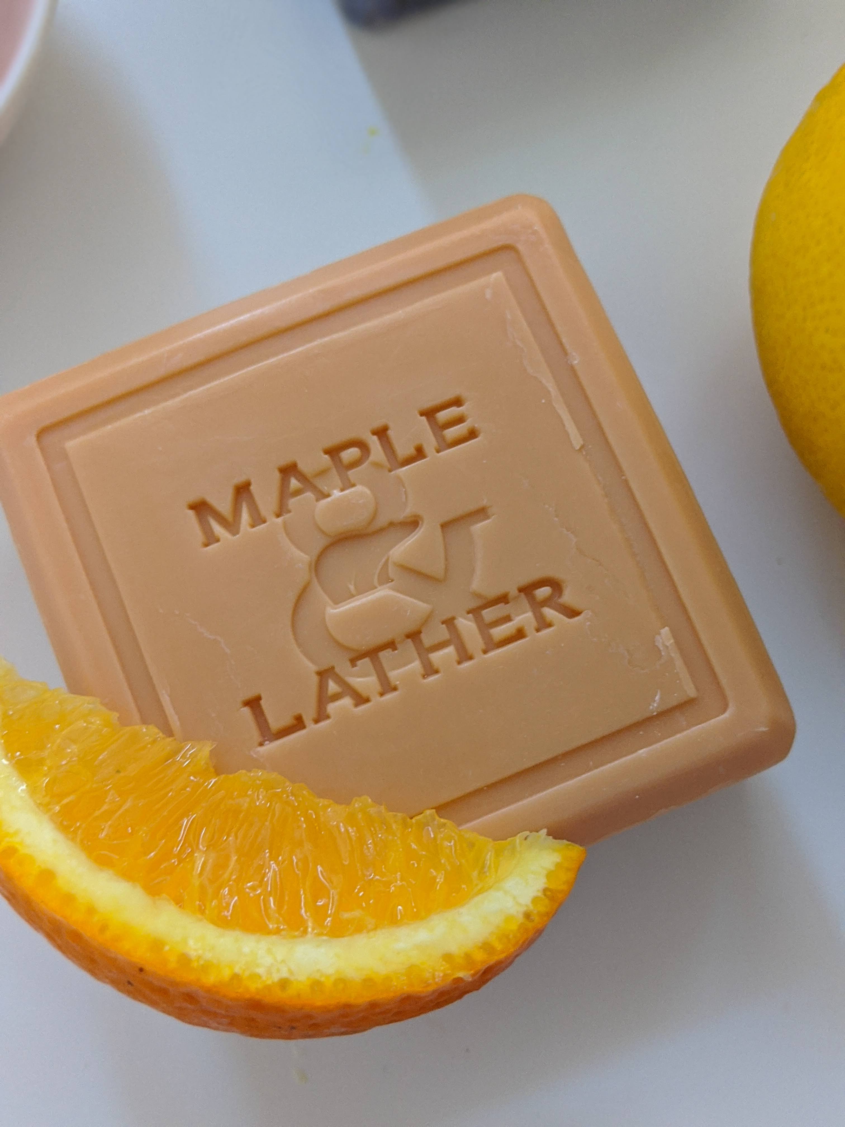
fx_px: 879
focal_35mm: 27
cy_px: 564
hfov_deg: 51.4
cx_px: 422
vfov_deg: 65.3
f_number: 1.7
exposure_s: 1/60
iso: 331
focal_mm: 4.38
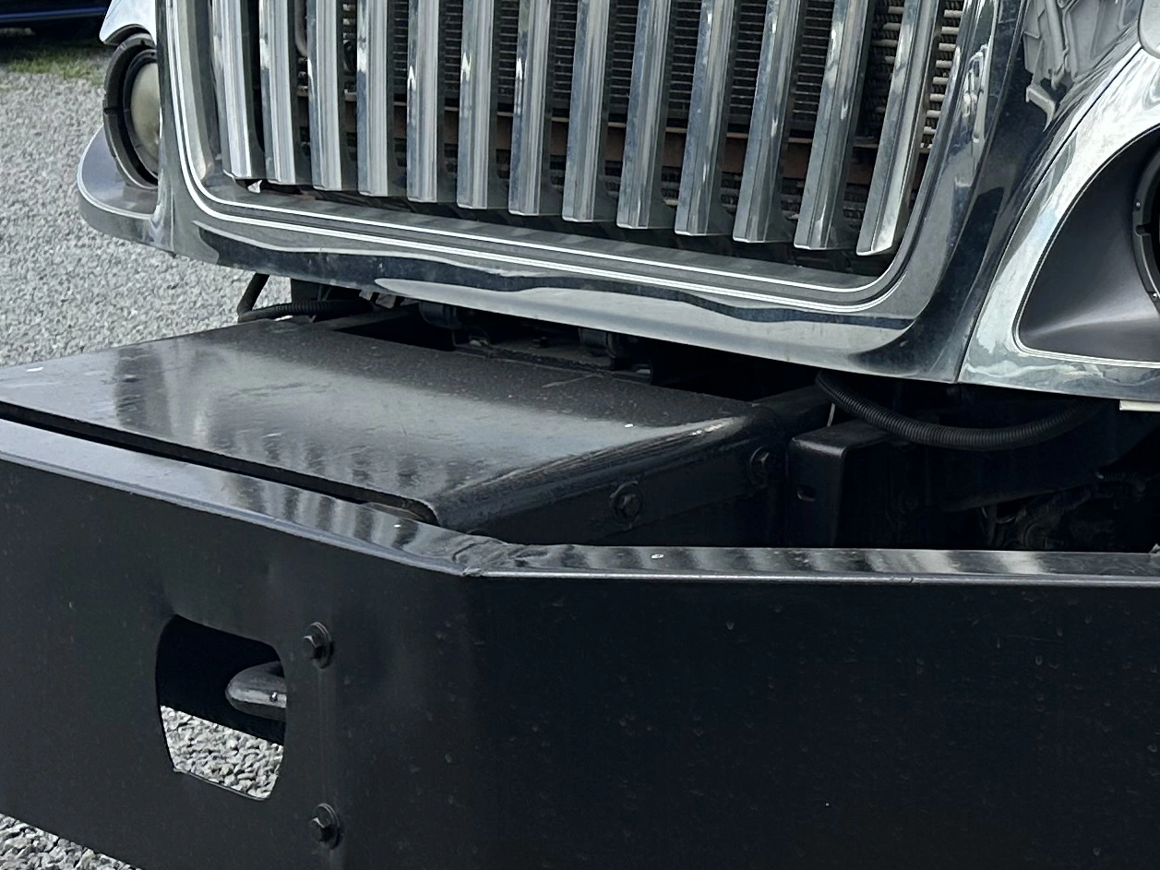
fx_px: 2581
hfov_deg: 22.9
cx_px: 1448
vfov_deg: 18.5
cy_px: -37
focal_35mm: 77
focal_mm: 6.86
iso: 80
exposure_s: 1/5263
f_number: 1.78
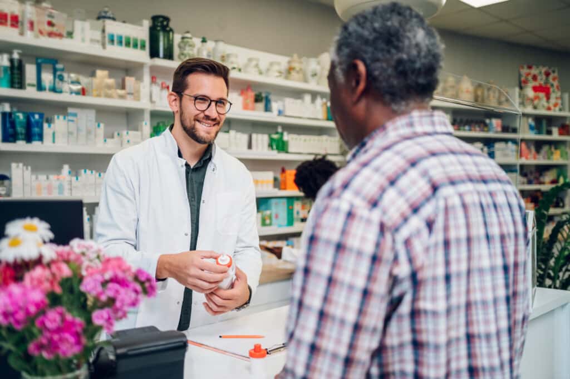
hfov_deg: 54.5
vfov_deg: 37.8
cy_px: 190
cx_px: 285
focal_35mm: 35
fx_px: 554
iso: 160
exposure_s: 1/320
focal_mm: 35
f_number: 1.8
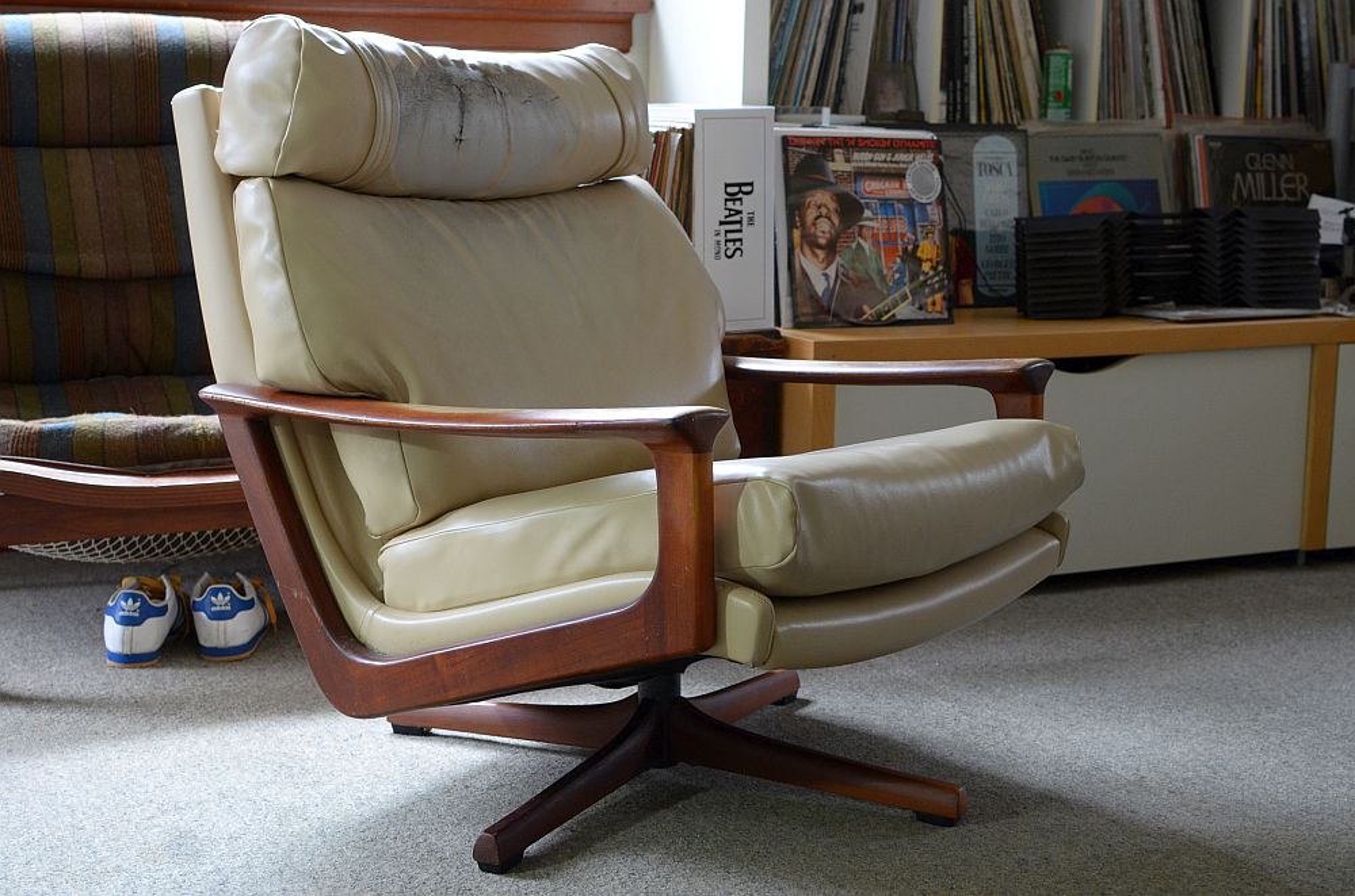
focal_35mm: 52
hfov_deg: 37.9
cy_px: 448
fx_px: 1972
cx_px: 678
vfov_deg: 25.6
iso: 1100
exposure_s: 1/30
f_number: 5
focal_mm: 35
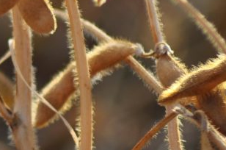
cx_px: -125
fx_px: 5632
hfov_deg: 2.3
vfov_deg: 1.5
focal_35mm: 899
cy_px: 40
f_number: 4.5
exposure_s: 1/1000
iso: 200
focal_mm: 180
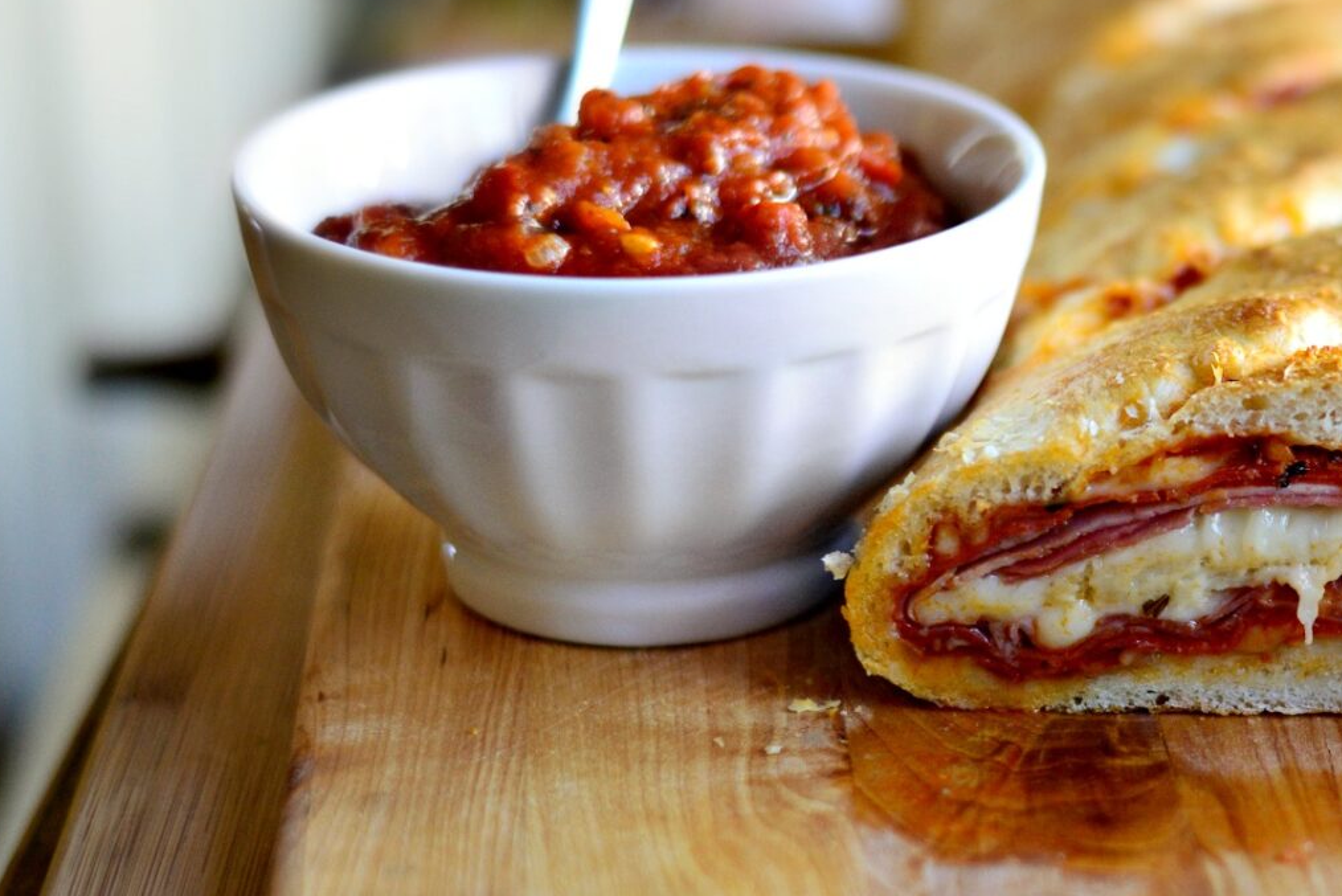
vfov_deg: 13.6
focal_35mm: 101
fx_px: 3766
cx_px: 1296
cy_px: 467
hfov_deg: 19.7
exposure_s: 1/200
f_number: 2.2
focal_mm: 50
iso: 800
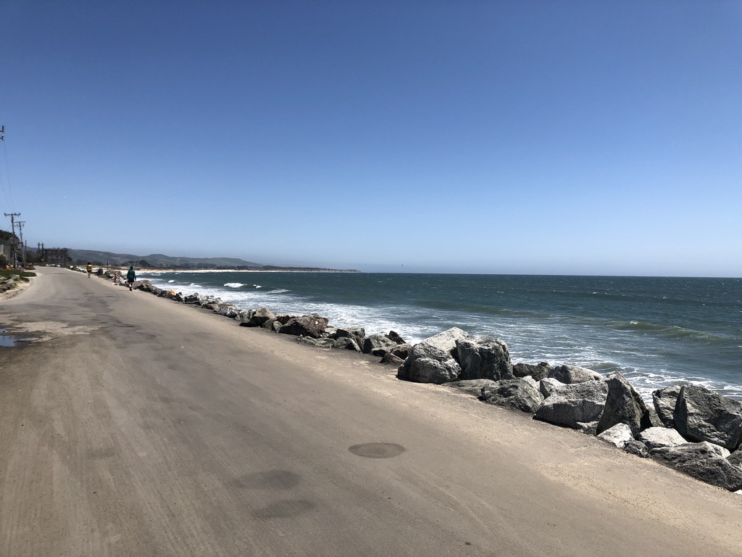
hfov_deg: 63.4
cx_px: 371
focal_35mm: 28
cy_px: 278
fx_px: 600
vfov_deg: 49.7
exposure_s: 1/3003
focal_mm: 4
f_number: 1.8
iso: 20
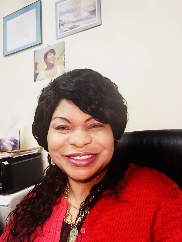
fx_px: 217
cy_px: 121
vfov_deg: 58.4
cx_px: 91
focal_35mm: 31
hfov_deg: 45.4
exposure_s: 1/30
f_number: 2.2
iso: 160
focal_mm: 2.65
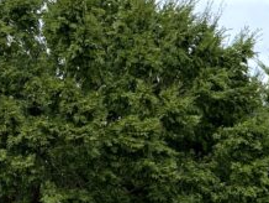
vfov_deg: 11.9
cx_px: 579
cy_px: 235
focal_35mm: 122
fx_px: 949
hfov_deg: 13.3
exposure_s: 1/2222
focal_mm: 4.25
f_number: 1.8
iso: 32
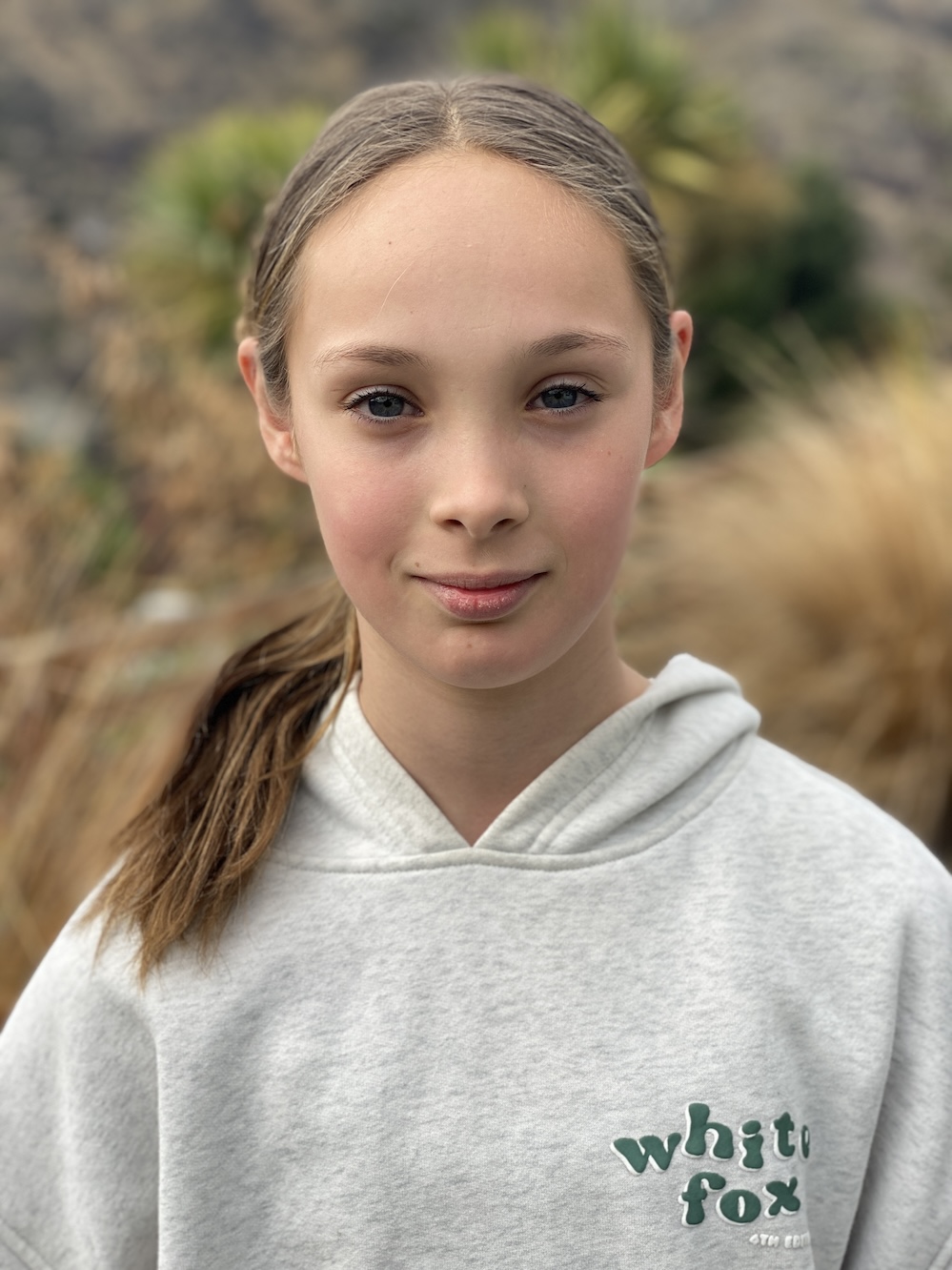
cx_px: 476
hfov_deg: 28.0
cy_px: 635
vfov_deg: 36.8
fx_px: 1907
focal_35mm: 52
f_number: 2
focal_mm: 6
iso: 20
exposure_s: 1/358
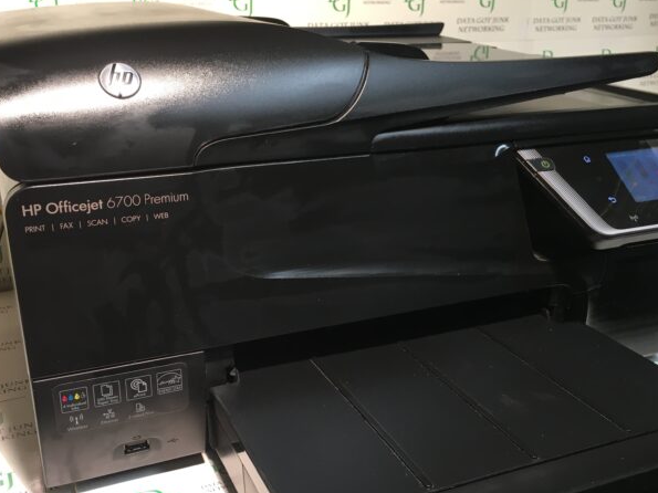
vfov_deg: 36.7
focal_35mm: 39
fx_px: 741
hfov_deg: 47.9
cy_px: 285
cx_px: 325
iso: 50
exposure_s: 1/30
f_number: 2.2
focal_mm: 4.15
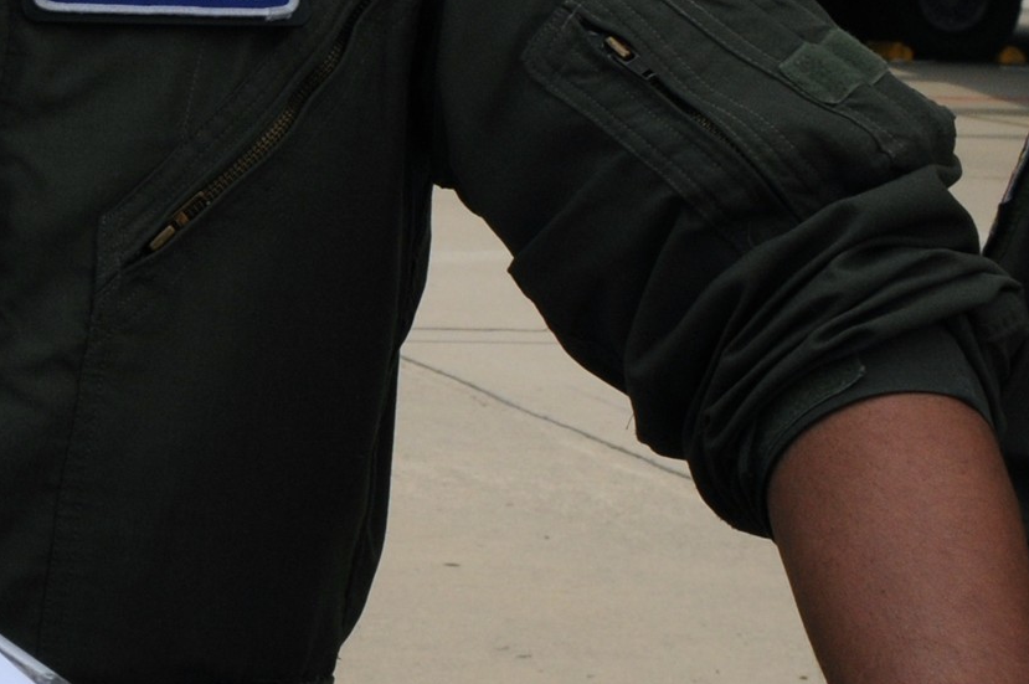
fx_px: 4340
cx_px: -586
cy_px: 18
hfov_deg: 12.7
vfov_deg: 9.0
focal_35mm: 152
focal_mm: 28
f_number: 11
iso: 400
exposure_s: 1/500
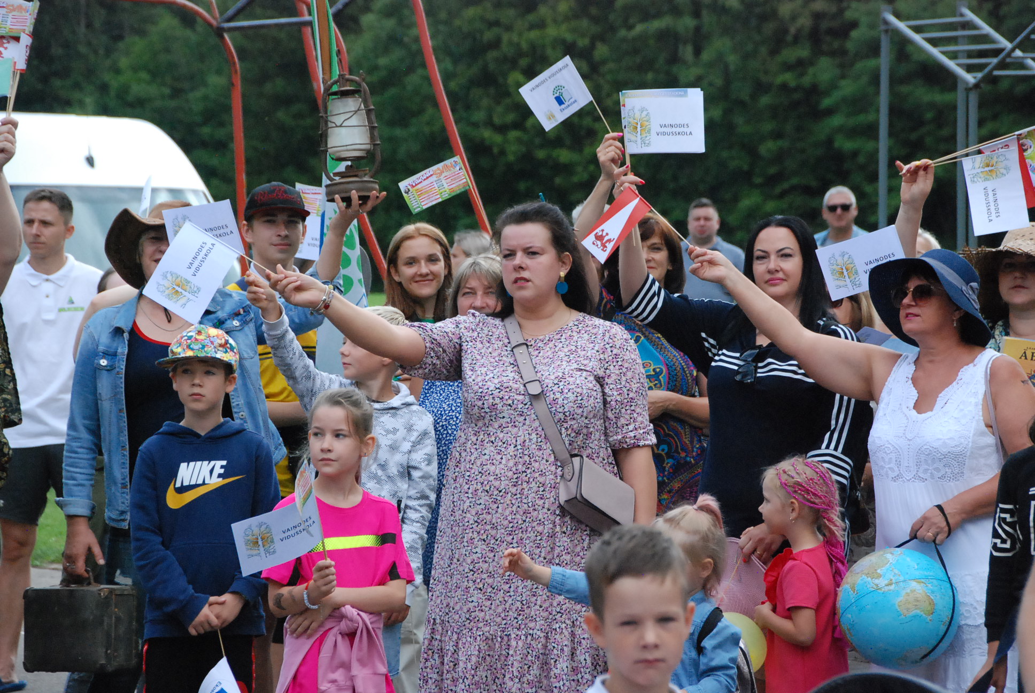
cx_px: 518
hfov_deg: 10.5
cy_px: 346
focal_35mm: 195
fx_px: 5613
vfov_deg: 7.1
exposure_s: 1/1000
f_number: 8
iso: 1600
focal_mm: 130
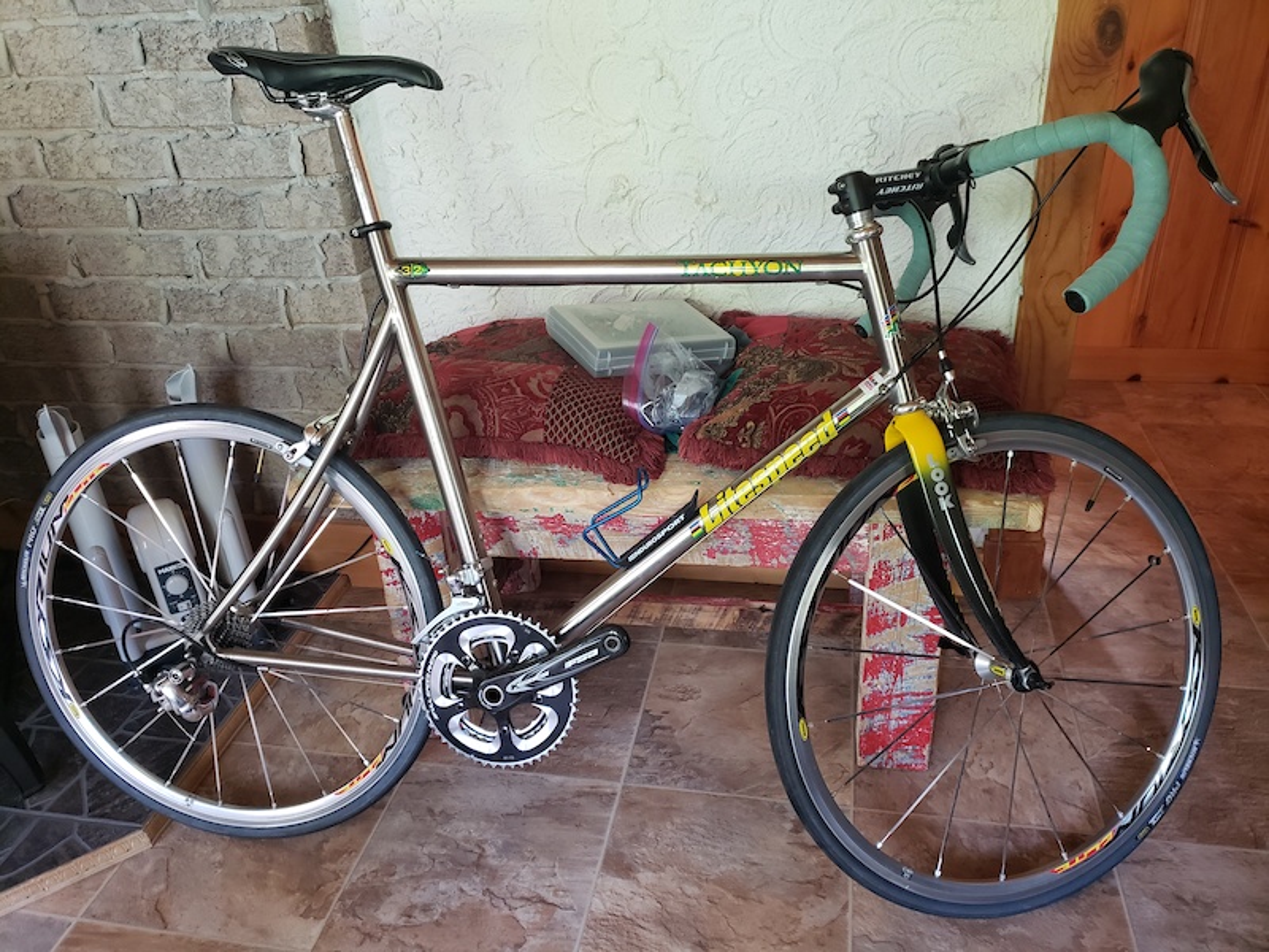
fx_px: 953
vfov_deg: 53.1
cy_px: 476
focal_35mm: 26
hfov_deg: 67.3
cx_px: 634
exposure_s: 1/17
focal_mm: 4.3
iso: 250
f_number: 1.5
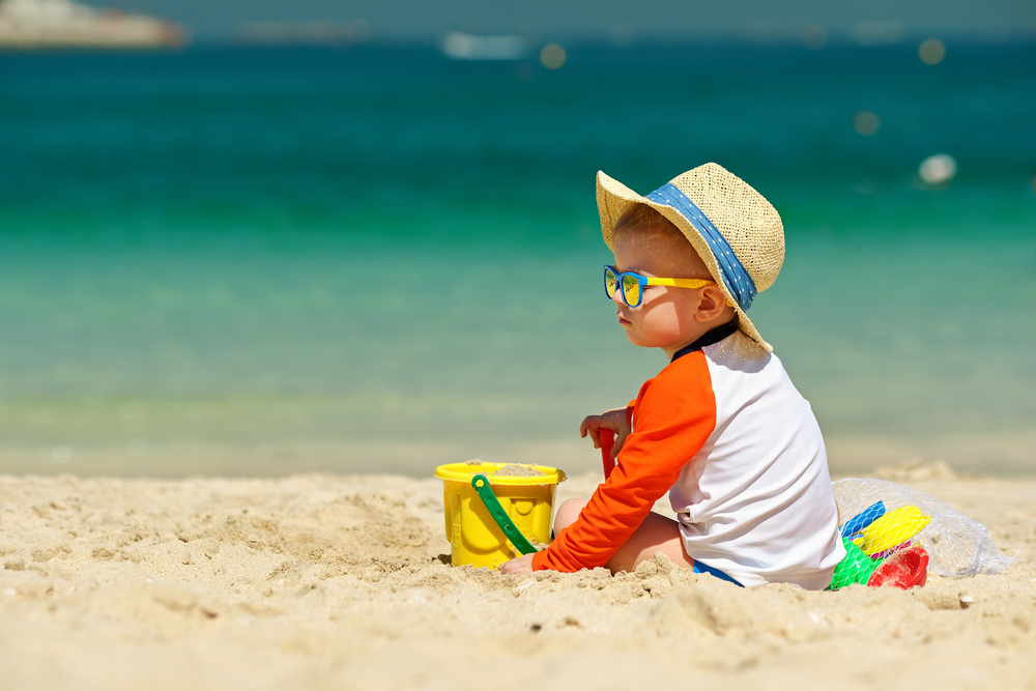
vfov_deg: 10.2
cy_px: 346
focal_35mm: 135
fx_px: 3885
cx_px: 518
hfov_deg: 15.2
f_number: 2.8
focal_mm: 90
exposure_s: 1/2400
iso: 200
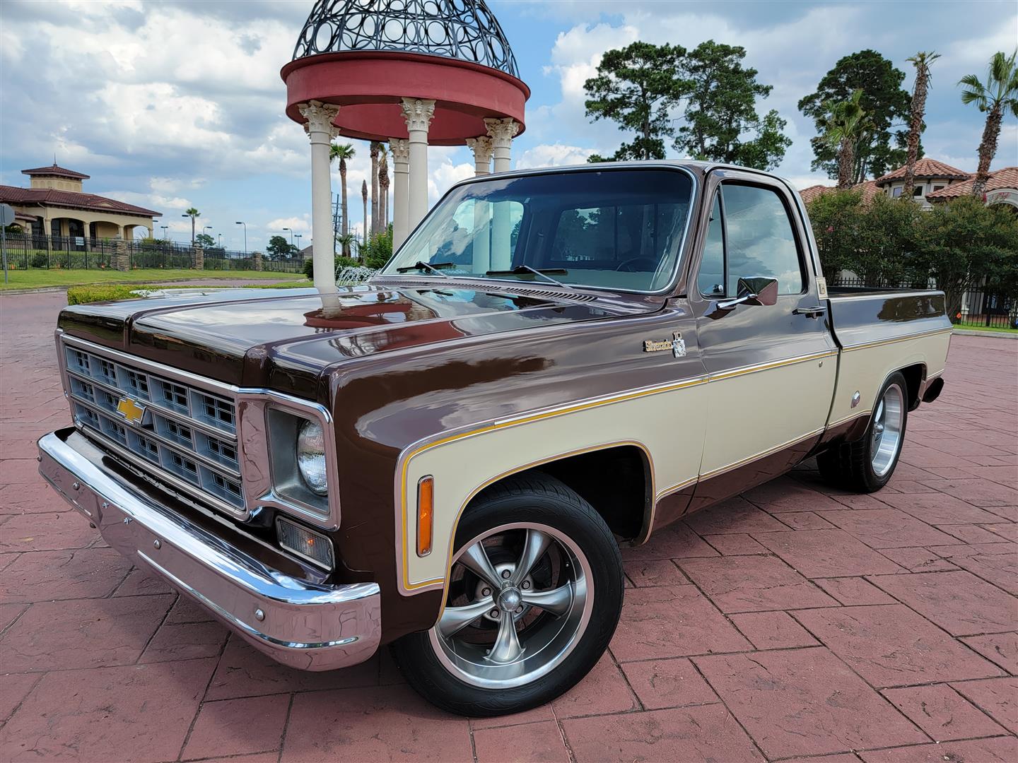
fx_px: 706
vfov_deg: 56.8
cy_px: 382
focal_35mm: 24
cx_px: 509
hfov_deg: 71.6
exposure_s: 1/594
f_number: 1.8
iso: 16
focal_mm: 6.7
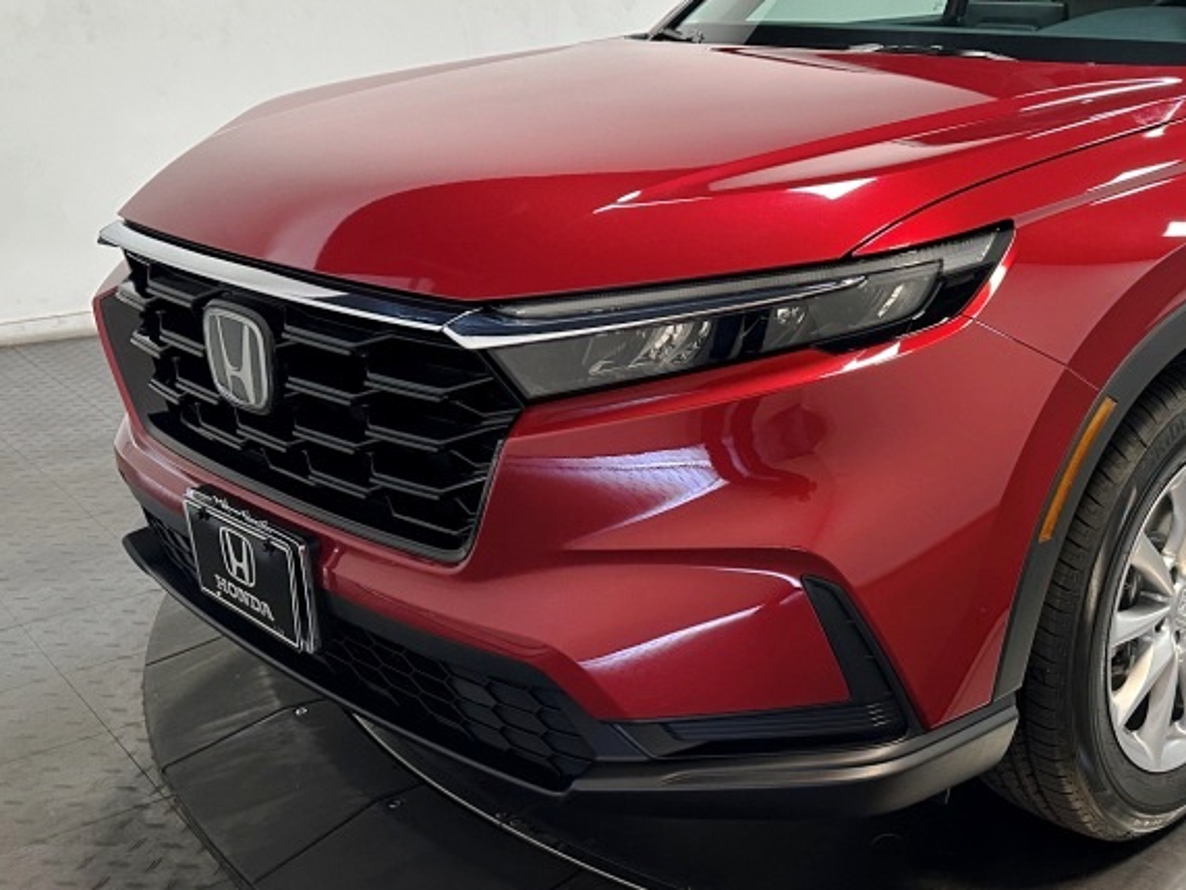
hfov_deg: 42.5
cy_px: 390
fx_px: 1473
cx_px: 890
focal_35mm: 43
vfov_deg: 33.6
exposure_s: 1/60
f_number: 1.78
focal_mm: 6.86
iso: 320
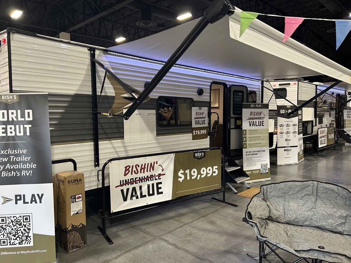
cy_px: 132
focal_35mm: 26
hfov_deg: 67.3
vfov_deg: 53.1
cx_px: 176
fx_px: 264
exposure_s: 1/60
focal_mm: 5.7
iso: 125
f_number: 1.5
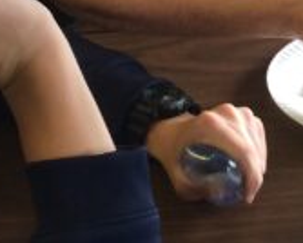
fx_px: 1167
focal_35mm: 130
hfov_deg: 14.5
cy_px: -189
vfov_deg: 11.1
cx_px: 321
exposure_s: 1/30
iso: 50
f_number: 2.2
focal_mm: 4.15
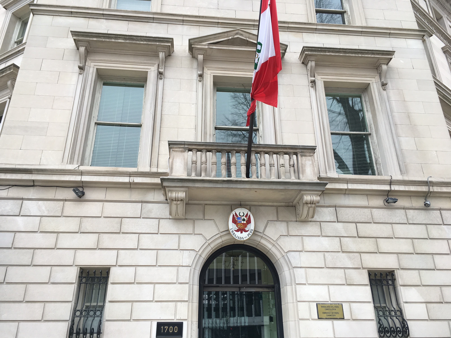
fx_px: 378
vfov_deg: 48.2
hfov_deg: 61.7
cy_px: 169
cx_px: 226
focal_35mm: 29
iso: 25
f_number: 2.2
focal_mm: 4.15
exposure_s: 1/139
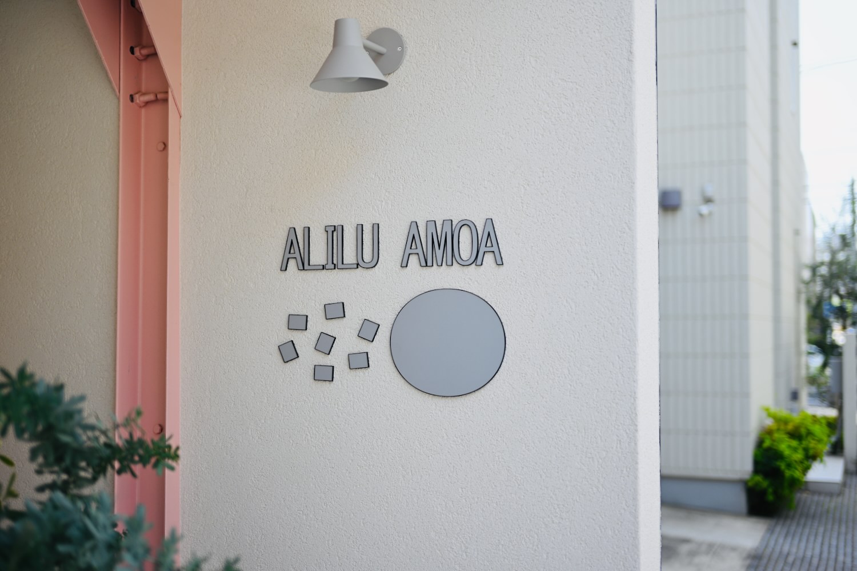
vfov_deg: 33.4
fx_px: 952
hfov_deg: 48.5
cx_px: 428
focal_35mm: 40
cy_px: 286
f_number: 2
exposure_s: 1/640
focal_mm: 40
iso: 100
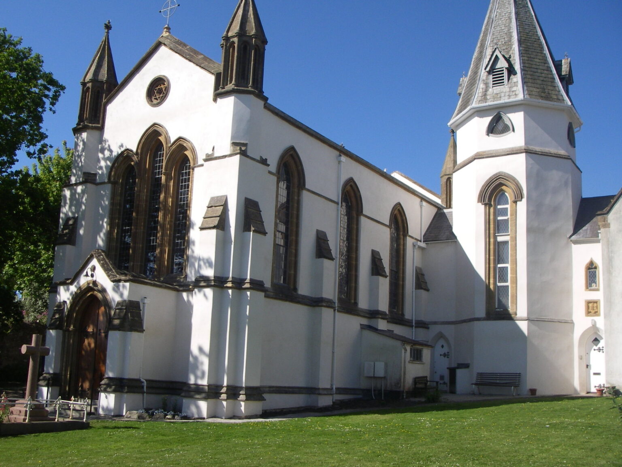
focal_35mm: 38
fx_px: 683
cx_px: 311
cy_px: 234
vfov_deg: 37.7
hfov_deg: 49.0
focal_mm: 6.3
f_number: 6.6
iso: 80
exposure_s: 1/320
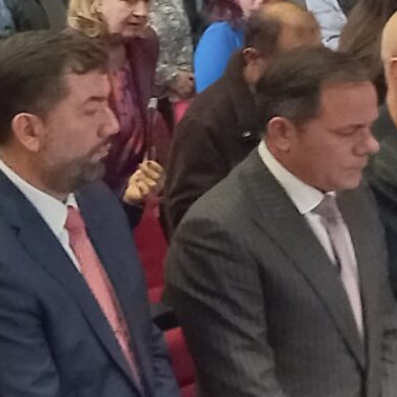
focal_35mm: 150
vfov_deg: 11.6
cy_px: 160
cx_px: -363
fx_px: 1946
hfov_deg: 10.8
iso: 1250
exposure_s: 1/25
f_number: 1.8
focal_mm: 4.6
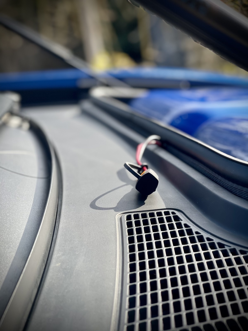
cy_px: 166
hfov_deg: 22.9
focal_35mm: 64
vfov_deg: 30.3
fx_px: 611
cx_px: 124
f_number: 2.2
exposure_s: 1/142
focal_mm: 7.5
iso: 20
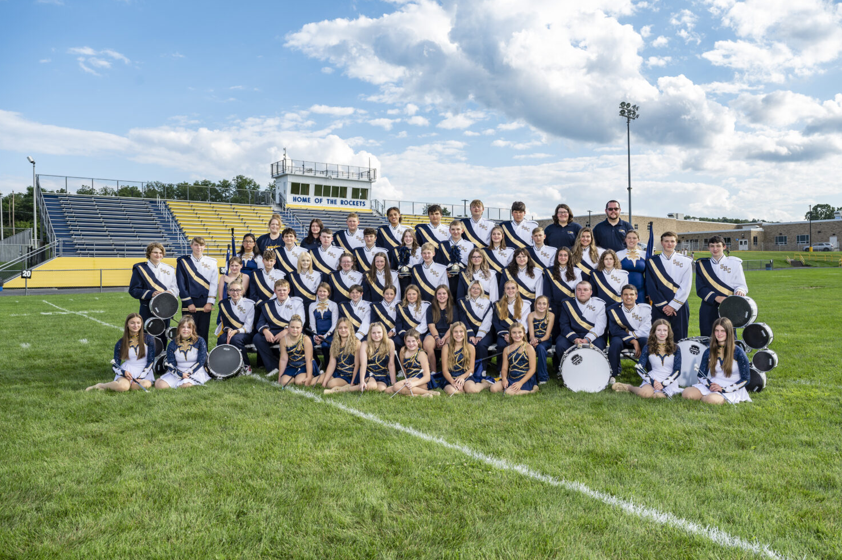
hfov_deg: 64.5
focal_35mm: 29
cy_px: 270
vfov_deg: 45.6
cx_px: 429
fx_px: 667
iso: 125
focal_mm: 27.5
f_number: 6.3
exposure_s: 1/250
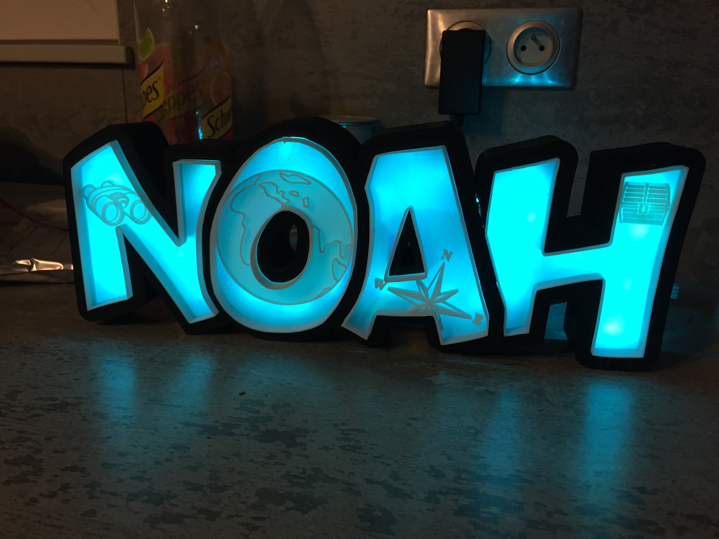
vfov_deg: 48.2
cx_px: 360
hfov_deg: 61.7
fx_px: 602
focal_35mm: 29
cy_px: 270
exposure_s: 1/33
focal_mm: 4.15
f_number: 2.2
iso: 80
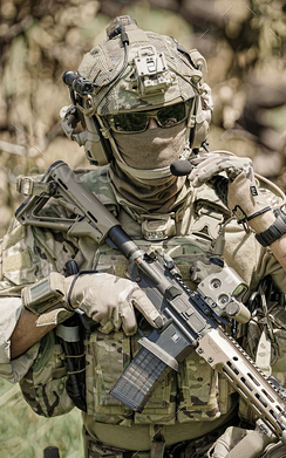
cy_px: 229
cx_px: 233
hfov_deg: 5.5
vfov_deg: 8.9
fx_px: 2959
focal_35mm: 237
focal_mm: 154
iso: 100
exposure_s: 1/1000
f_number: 2.8
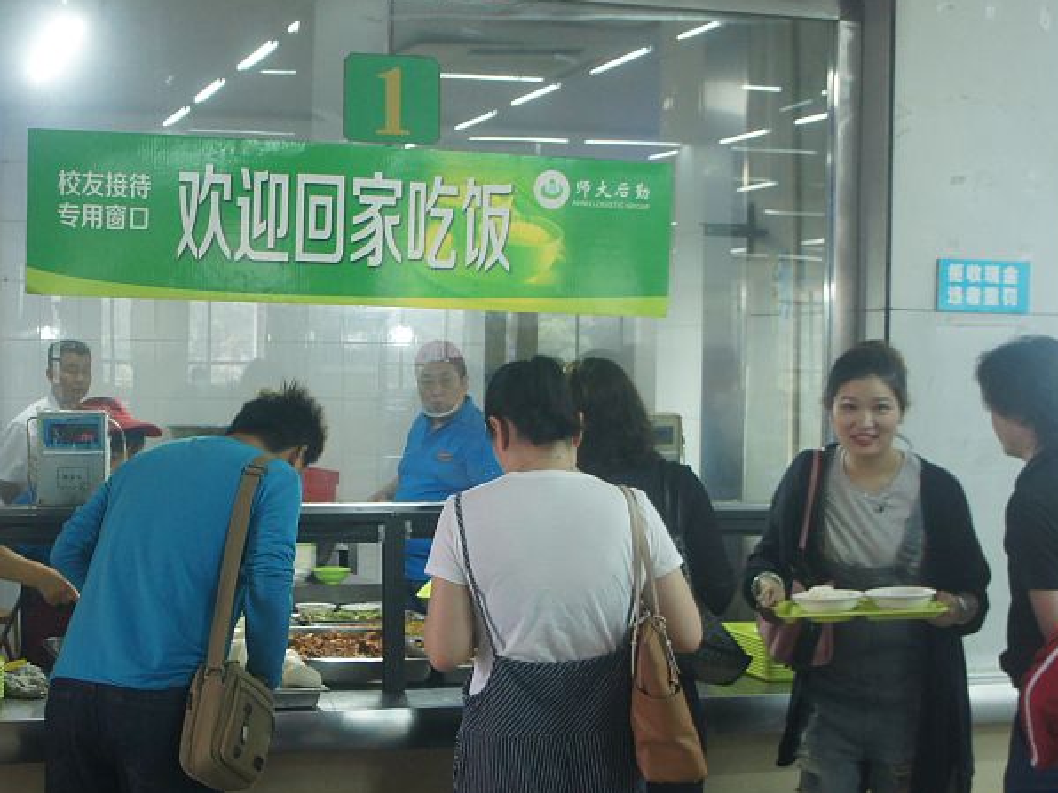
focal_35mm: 61
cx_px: 325
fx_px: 1863
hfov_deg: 31.4
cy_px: 503
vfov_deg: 24.0
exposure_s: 1/40
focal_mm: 21
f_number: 4
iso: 800
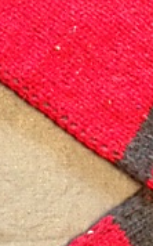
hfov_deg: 10.4
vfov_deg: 16.4
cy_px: 209
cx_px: 48
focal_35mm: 126
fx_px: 842
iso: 320
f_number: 2.4
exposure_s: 1/20
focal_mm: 4.12
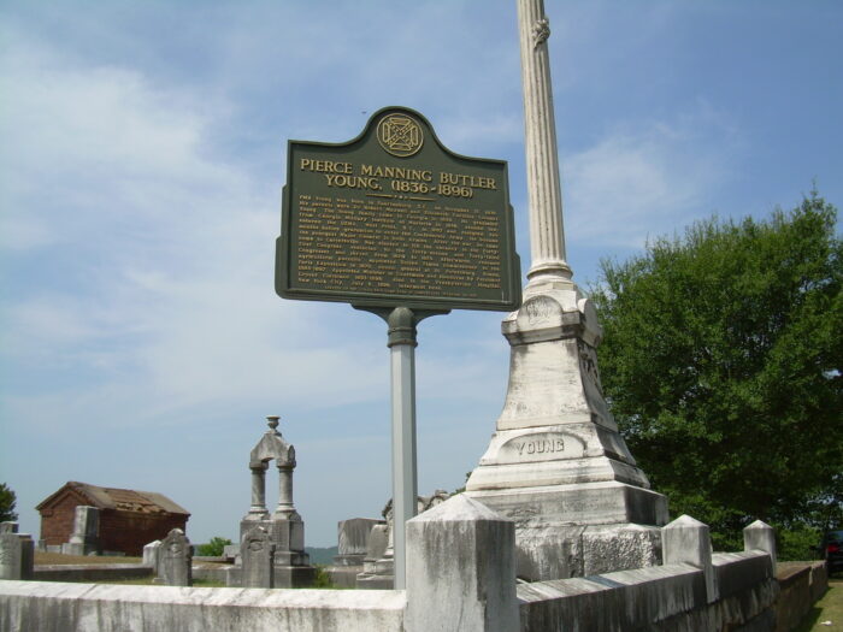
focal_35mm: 38
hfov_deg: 49.0
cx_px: 422
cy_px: 316
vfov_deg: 37.7
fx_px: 925
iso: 50
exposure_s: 1/594
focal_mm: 6.3
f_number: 4.6
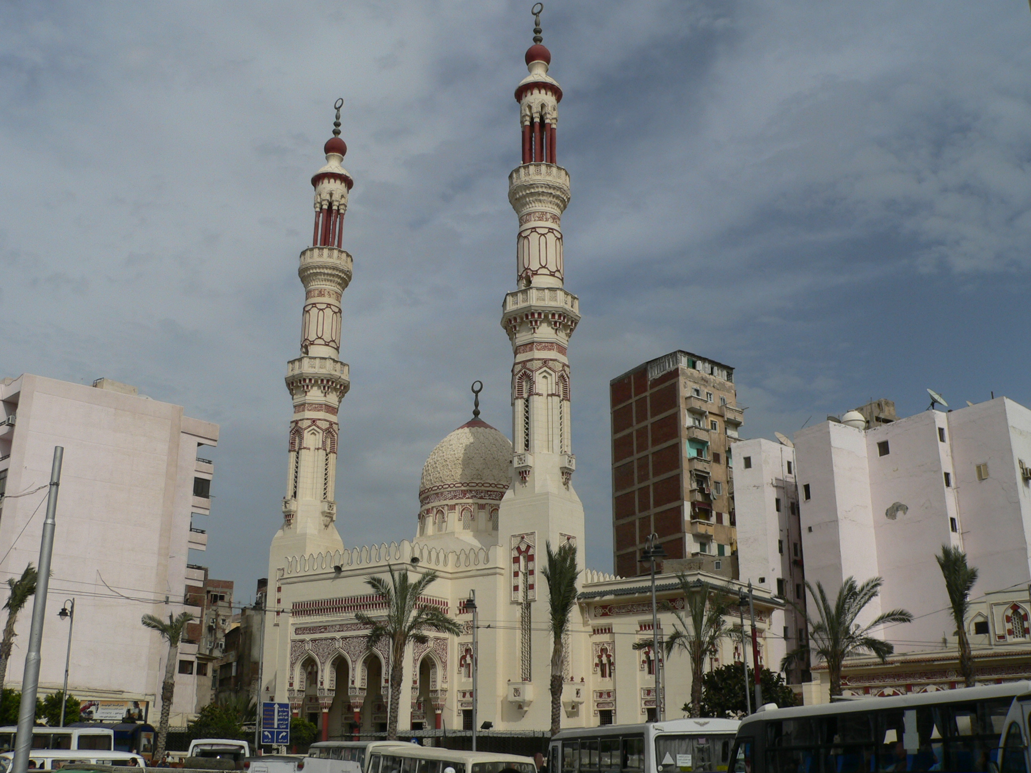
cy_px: 386
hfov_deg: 51.4
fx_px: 1072
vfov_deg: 39.7
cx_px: 516
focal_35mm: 36
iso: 80
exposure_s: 1/1000
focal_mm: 6
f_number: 5.6
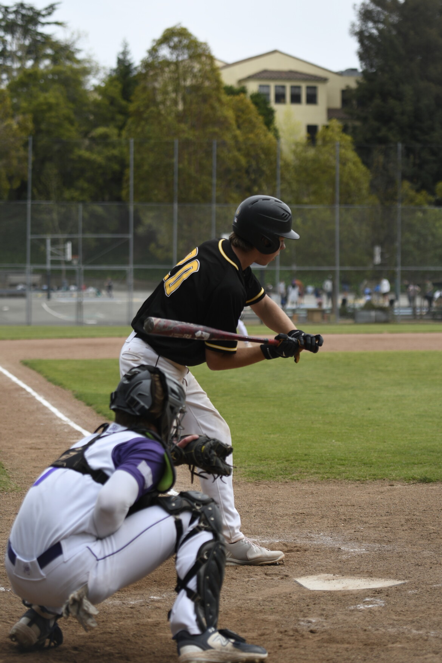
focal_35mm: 105
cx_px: 221
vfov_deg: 19.5
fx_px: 1934
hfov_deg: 13.0
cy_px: 332
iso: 100
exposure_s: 1/640
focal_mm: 70
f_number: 3.2
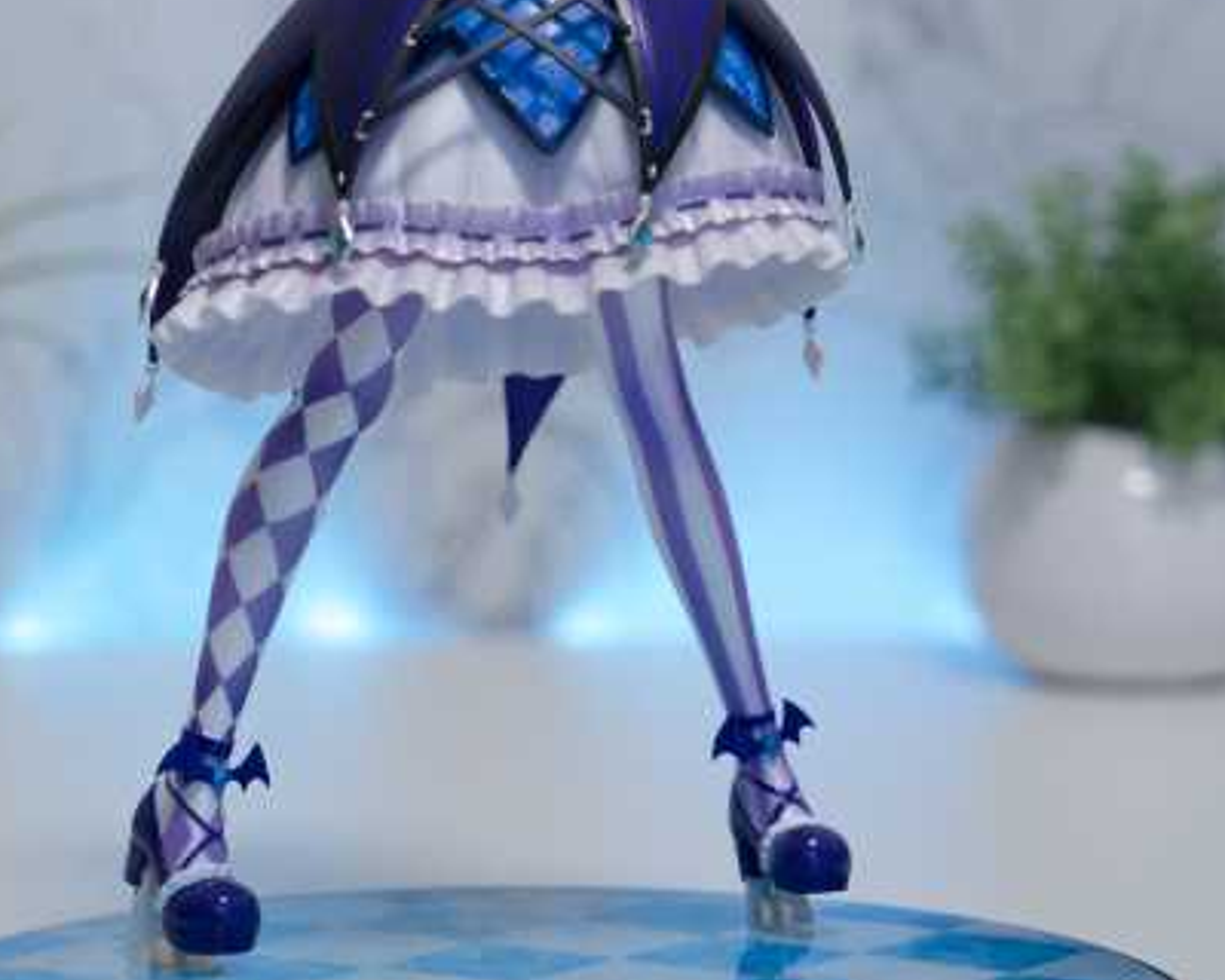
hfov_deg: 17.4
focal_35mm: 111
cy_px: 239
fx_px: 4012
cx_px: 534
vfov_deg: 13.9
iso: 2000
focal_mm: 67.4
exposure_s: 1/125
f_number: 5.6
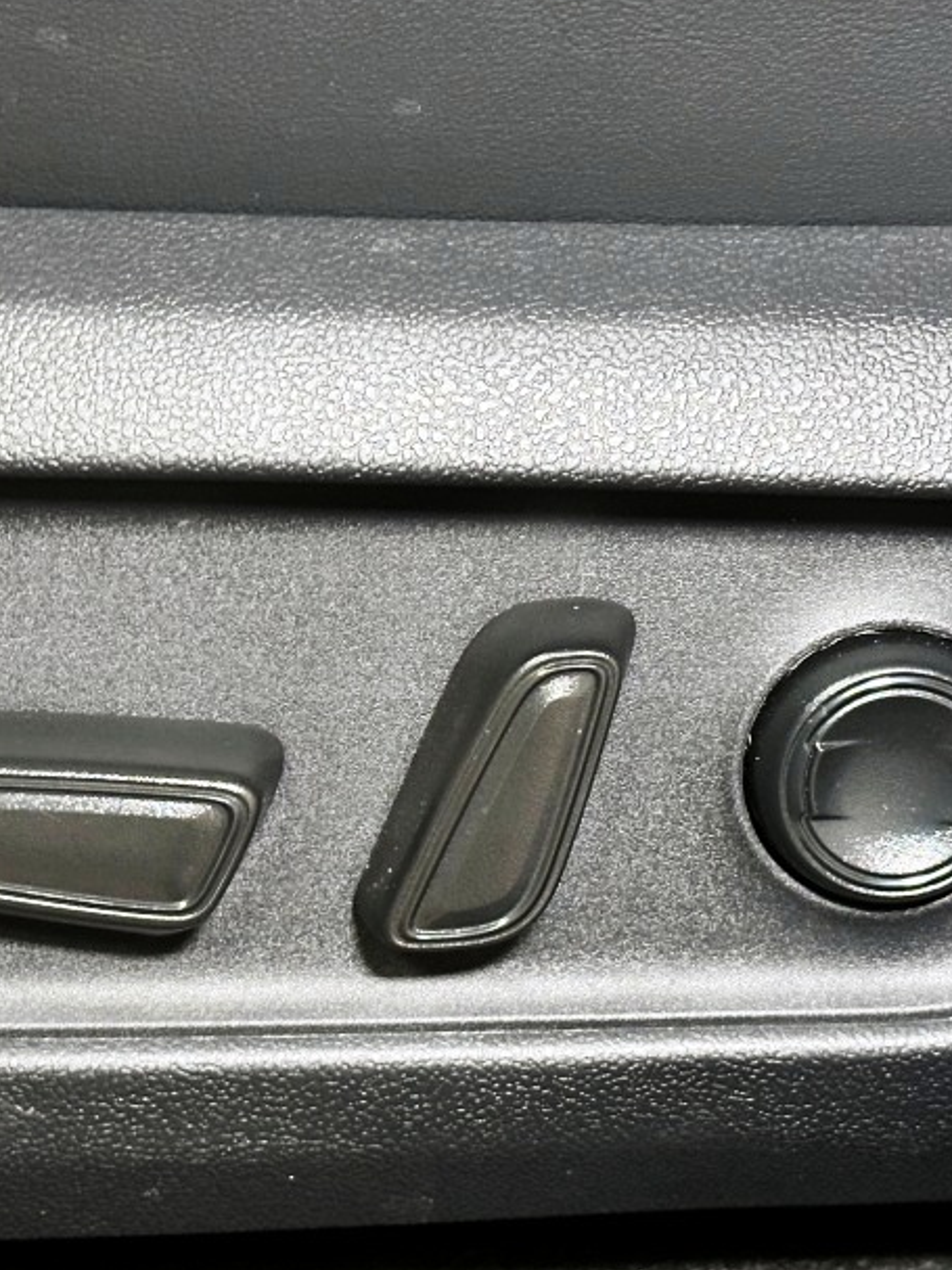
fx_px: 2971
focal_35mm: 81
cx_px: 550
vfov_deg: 24.1
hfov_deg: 18.2
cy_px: 640
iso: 500
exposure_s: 1/30
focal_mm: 6.86
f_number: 1.78
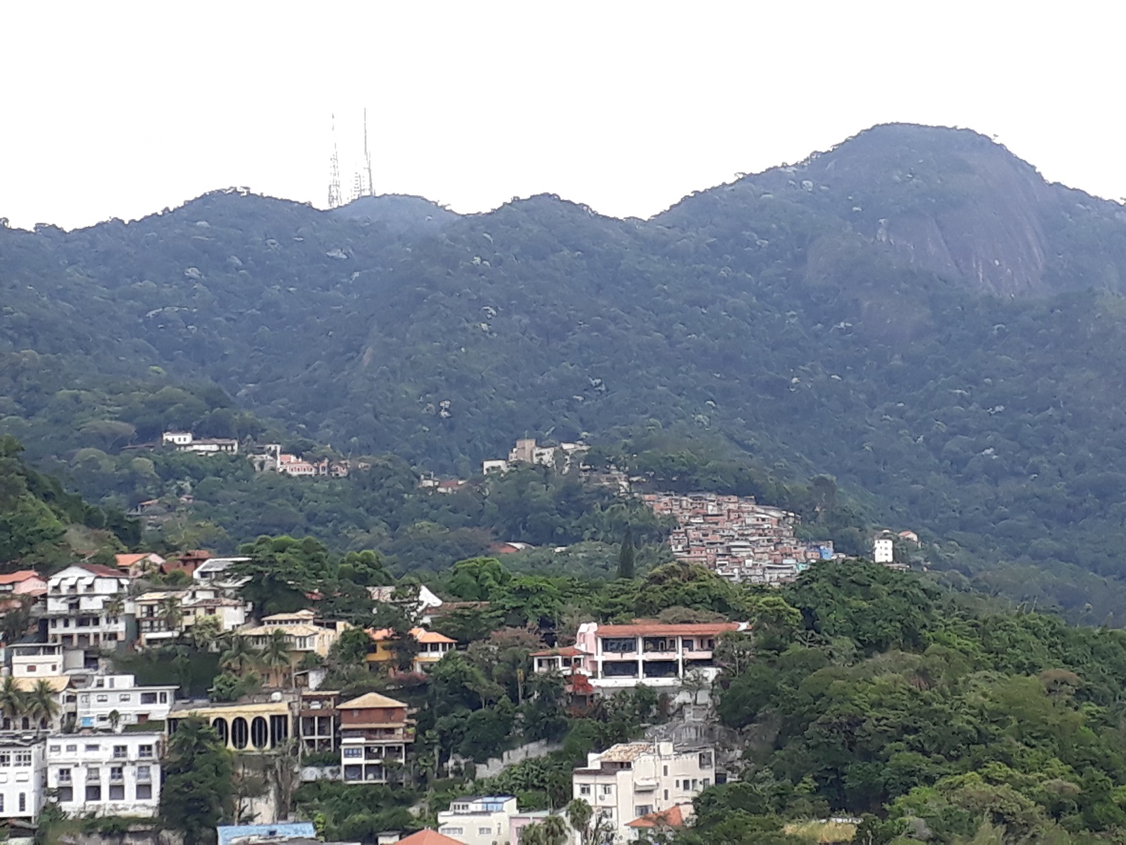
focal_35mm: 27
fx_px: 878
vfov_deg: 51.4
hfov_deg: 65.3
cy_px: 422
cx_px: 563
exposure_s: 1/372
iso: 40
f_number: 1.9
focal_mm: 3.6
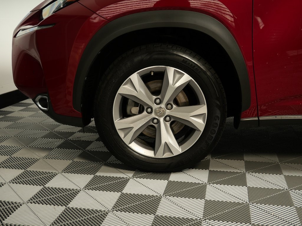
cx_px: 151
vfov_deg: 31.5
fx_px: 401
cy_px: 113
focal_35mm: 46
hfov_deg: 41.2
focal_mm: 23
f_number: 5
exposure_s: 1/250
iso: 250
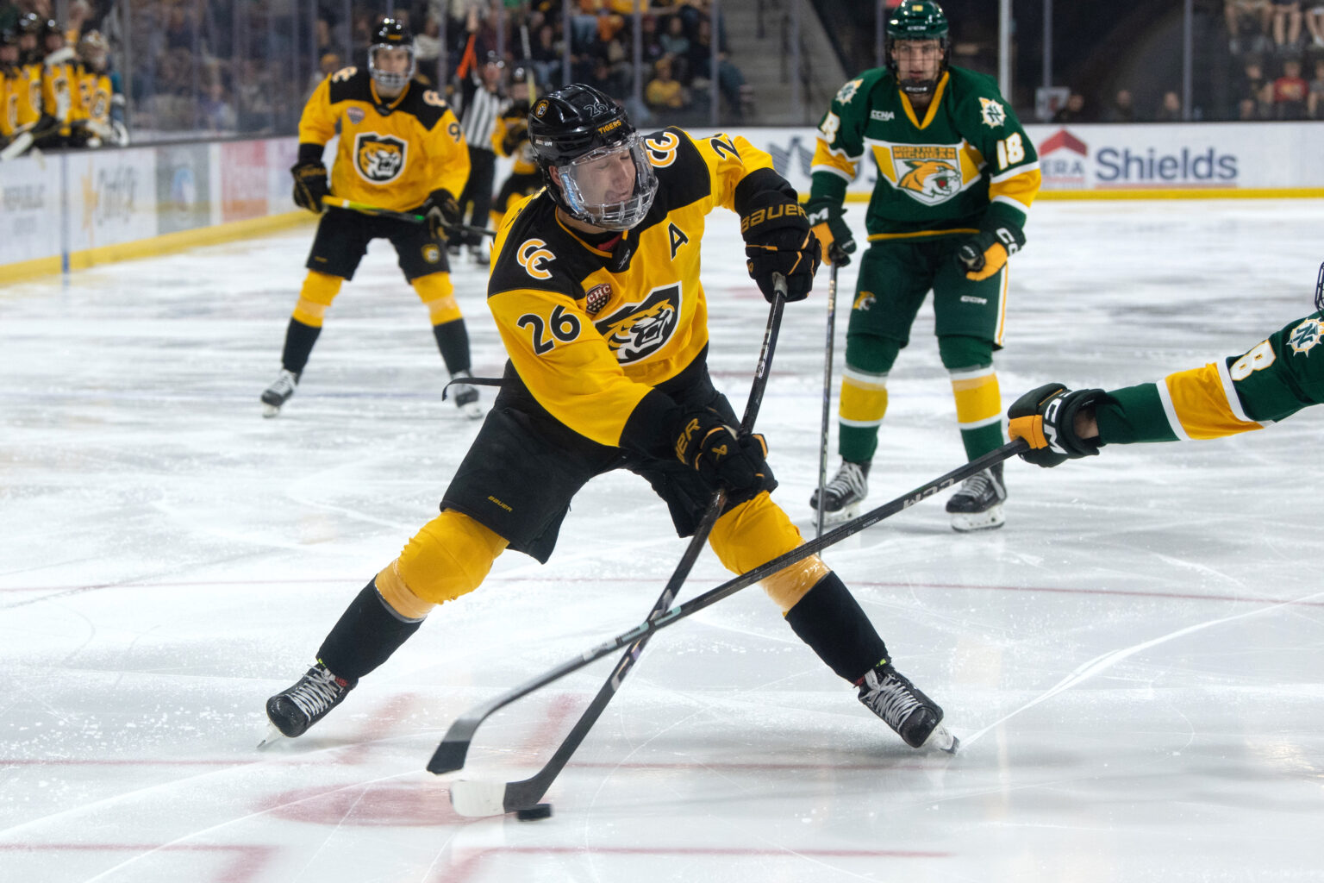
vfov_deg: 14.0
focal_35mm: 98
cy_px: 442
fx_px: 3604
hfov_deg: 20.8
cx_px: 662
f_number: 4.5
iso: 3200
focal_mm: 98
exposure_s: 1/1000
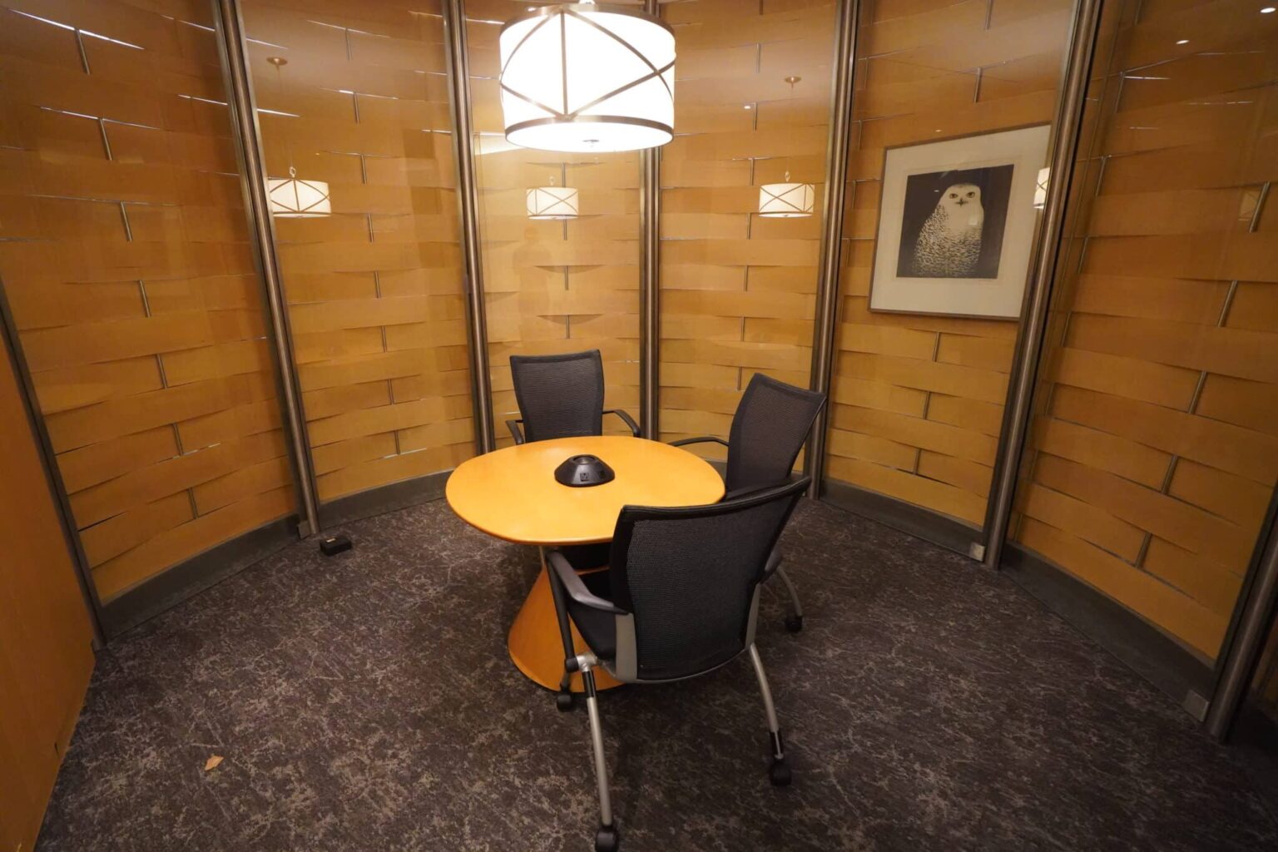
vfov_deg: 73.7
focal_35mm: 16
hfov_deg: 96.7
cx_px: 639
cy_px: 426
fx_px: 568
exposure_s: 1/125
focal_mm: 16
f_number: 4
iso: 12800
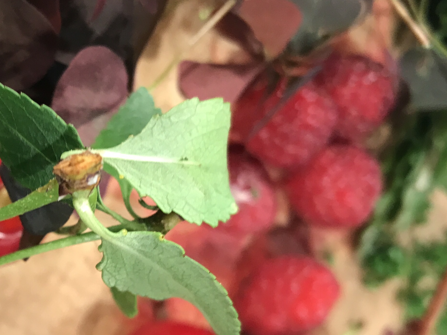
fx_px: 788
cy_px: 219
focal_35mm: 61
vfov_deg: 23.9
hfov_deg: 30.5
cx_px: 58
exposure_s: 1/24
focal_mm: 3.99
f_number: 1.8
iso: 40
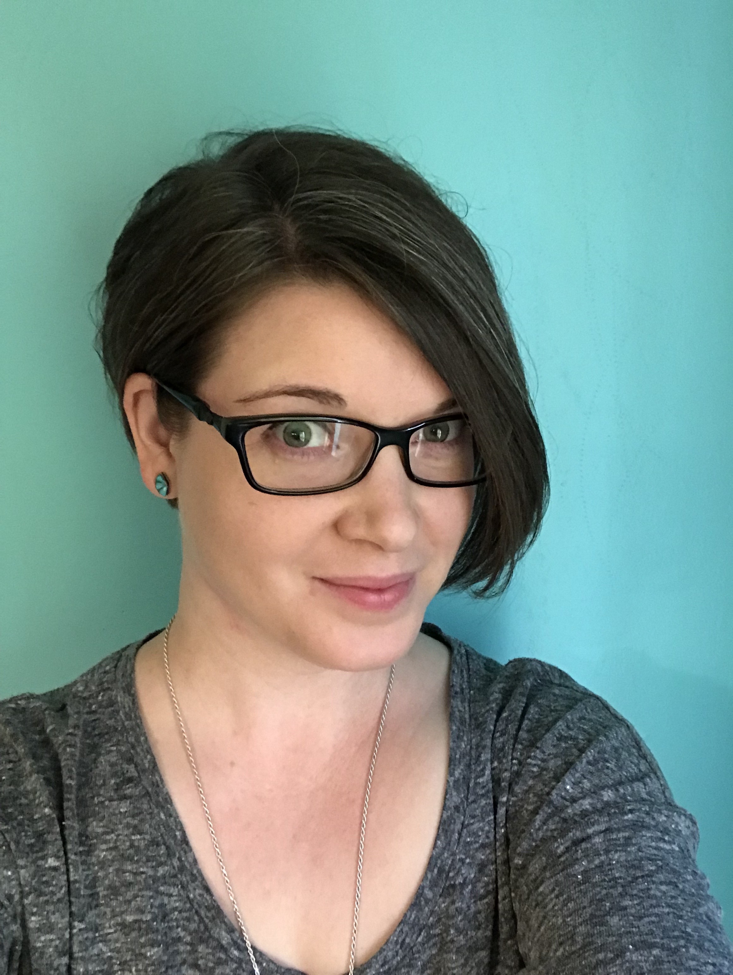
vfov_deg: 56.8
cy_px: 488
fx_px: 902
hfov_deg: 44.2
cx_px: 366
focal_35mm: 32
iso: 200
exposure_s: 1/20
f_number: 2.2
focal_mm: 2.87
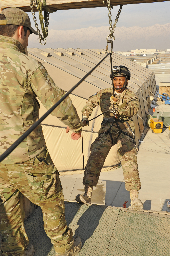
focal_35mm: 38
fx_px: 269
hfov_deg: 35.0
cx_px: 85
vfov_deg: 50.7
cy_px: 128
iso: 640
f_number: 16
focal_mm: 38
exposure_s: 1/320
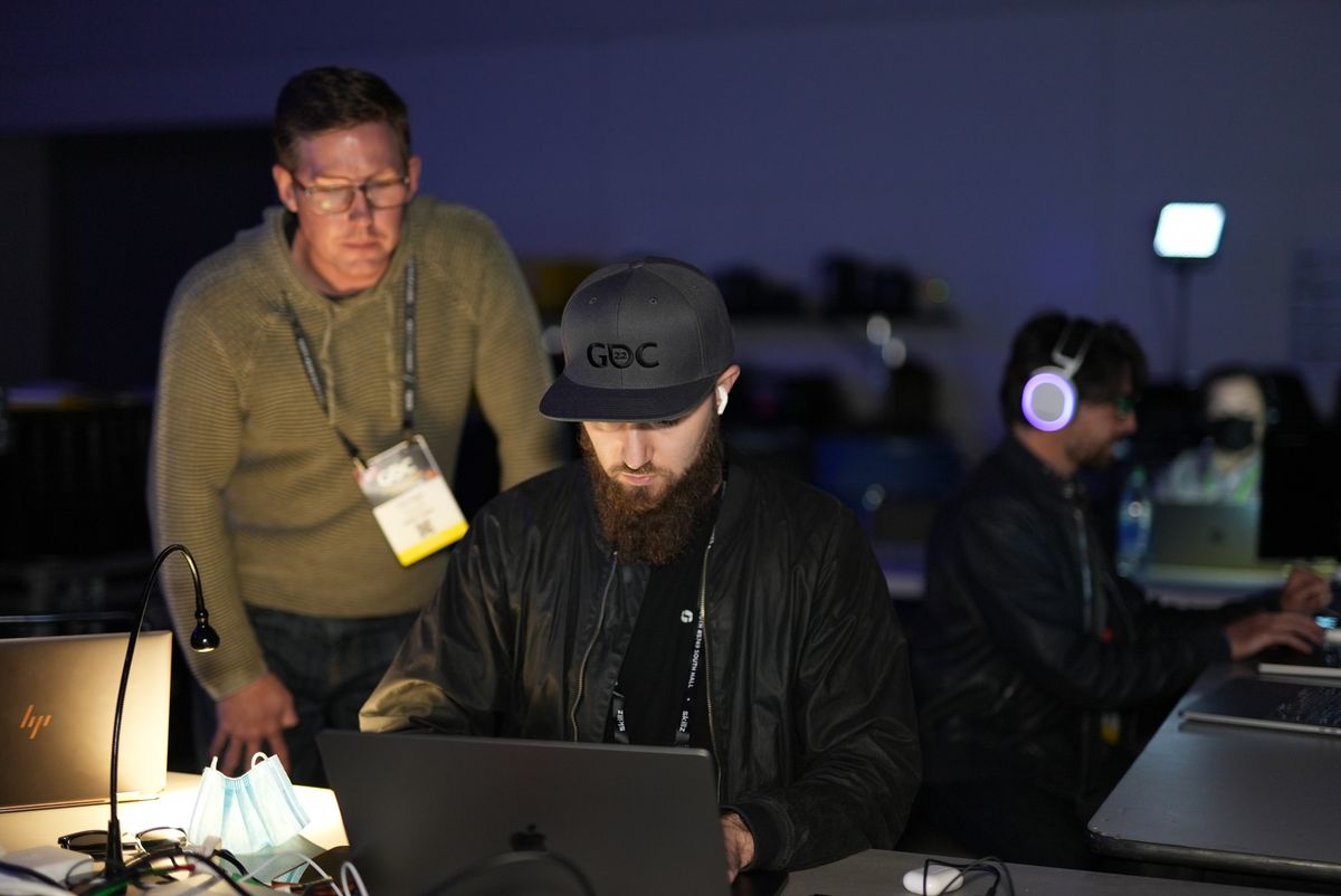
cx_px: 670
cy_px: 448
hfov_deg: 39.6
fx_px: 1864
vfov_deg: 27.0
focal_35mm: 50
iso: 1250
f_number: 1.4
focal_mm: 50
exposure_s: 1/60
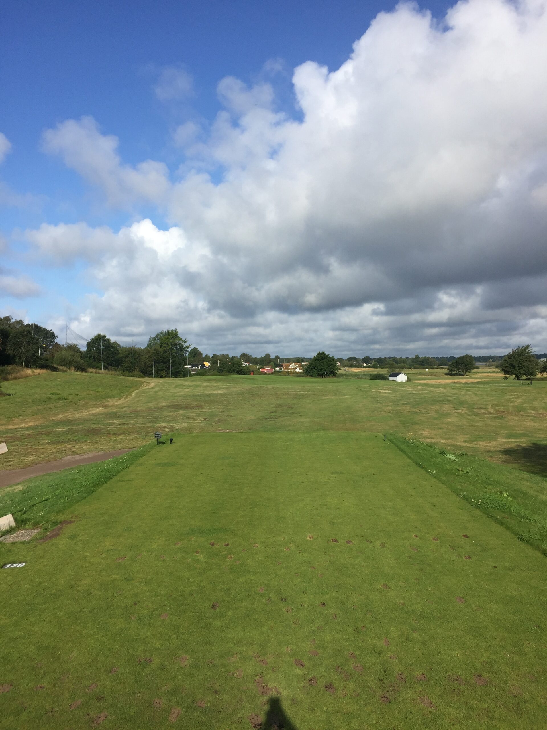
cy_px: 365
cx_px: 274
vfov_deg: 61.7
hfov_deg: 48.2
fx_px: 611
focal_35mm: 29
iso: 32
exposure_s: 1/3300
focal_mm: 4.15
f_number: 2.2
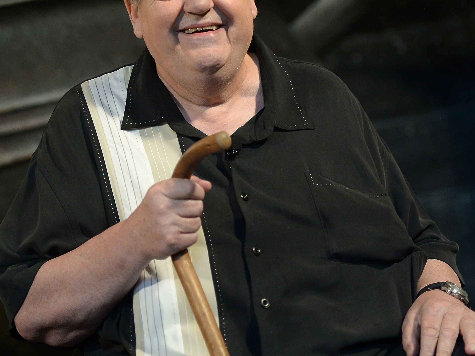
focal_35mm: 138
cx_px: 239
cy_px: 170
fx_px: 1894
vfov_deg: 10.7
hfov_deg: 14.3
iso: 2000
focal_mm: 95
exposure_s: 1/200
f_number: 2.8
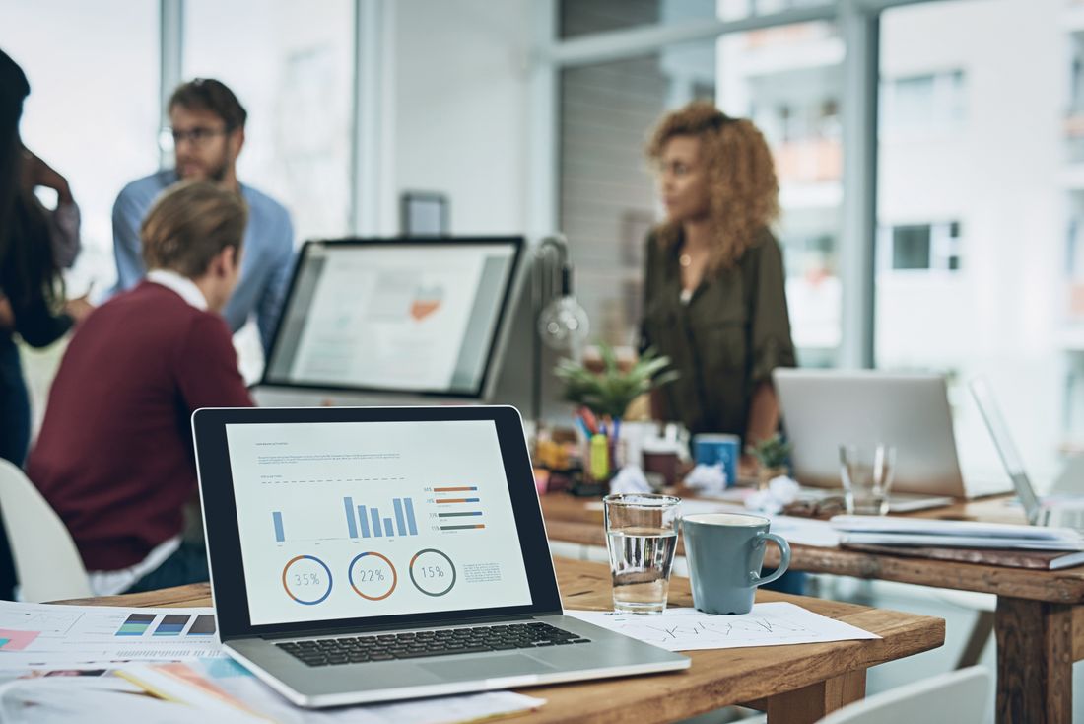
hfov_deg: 39.6
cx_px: 542
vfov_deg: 27.0
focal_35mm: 50
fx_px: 1506
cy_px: 362
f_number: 2.2
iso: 200
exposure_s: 1/160
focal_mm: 50
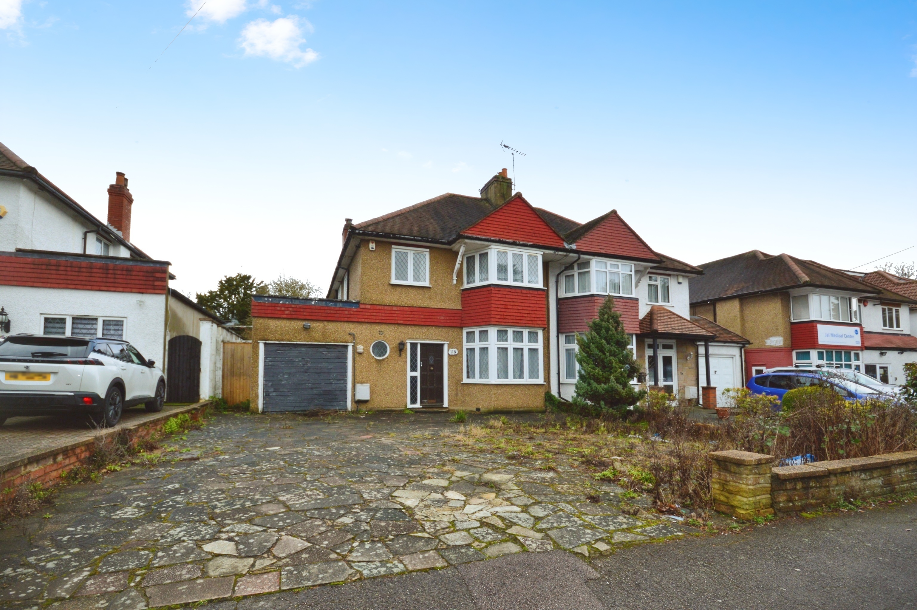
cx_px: 458
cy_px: 305
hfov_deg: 100.4
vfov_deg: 77.2
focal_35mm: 15
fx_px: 382
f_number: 10
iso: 400
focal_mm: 10
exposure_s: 1/200
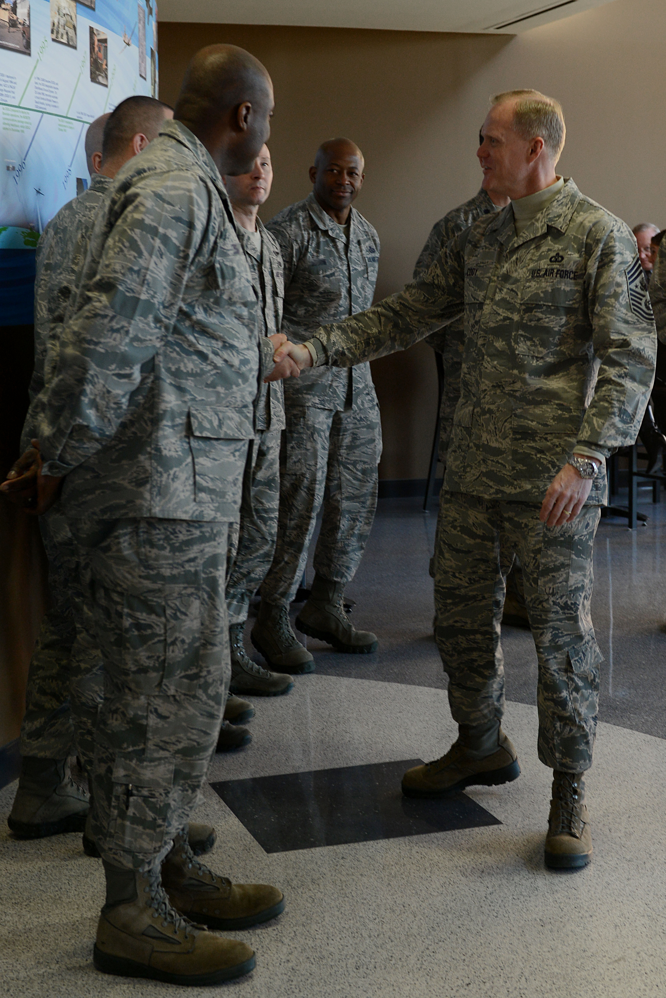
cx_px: 333
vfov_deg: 55.8
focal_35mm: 34
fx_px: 943
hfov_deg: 38.9
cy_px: 499
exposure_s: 1/100
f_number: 4
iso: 500
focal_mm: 34
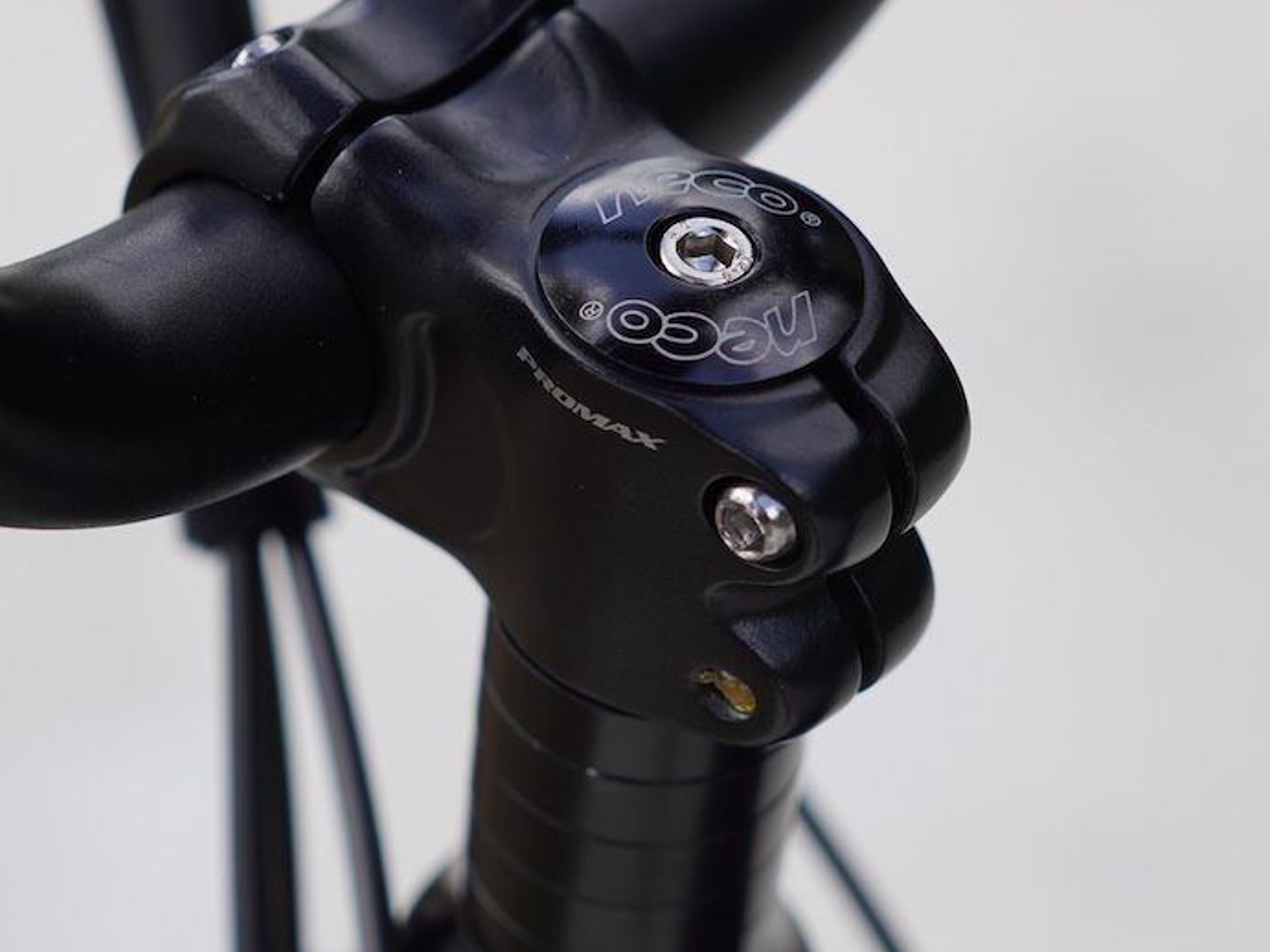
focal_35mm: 123
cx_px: 583
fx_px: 4512
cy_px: 330
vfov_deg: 12.0
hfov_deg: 16.0
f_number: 2.8
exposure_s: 1/800
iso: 100
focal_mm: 44
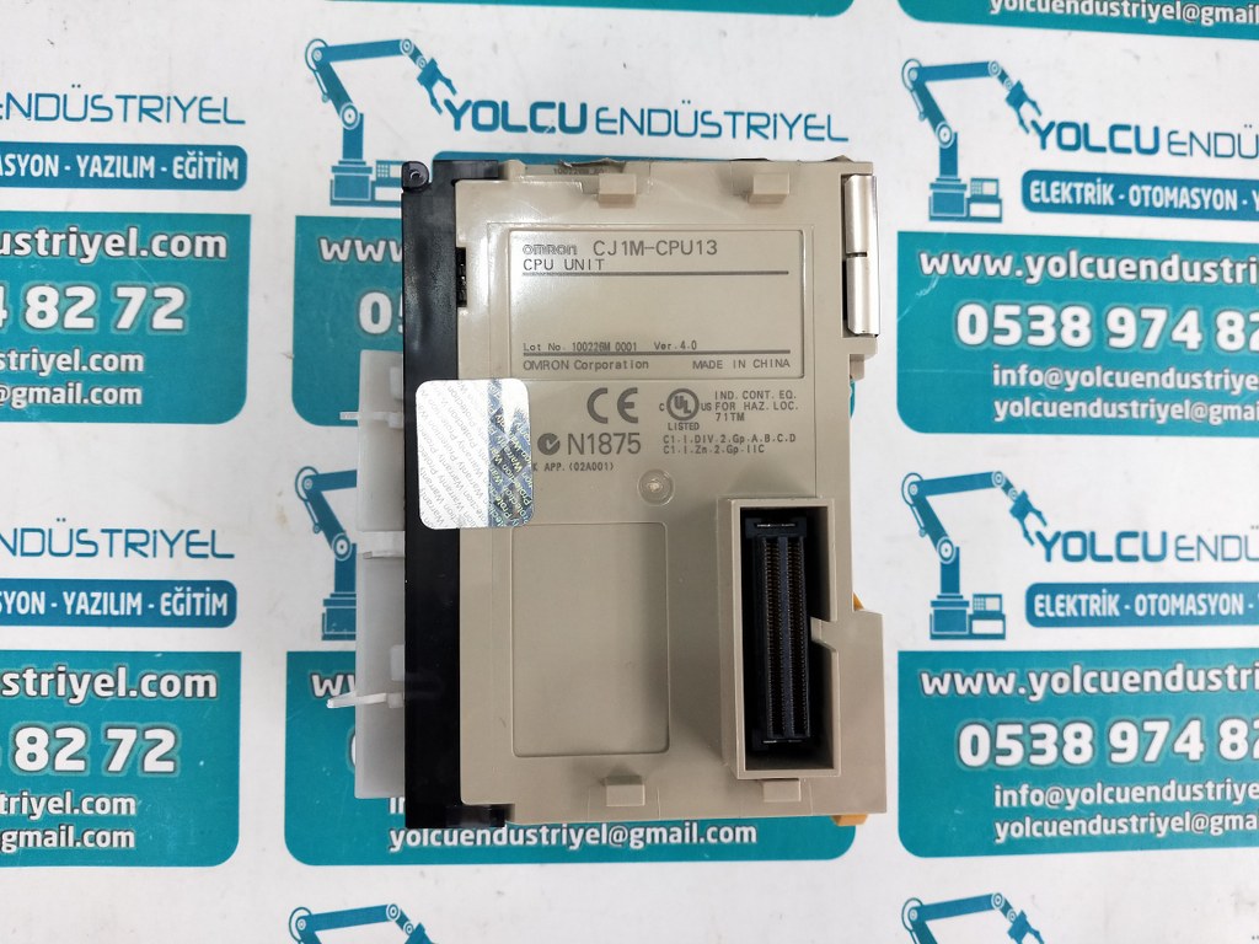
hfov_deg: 73.9
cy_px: 472
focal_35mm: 23
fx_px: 837
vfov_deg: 58.9
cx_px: 630
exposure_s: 1/50
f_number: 1.7
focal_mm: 3.99
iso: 157
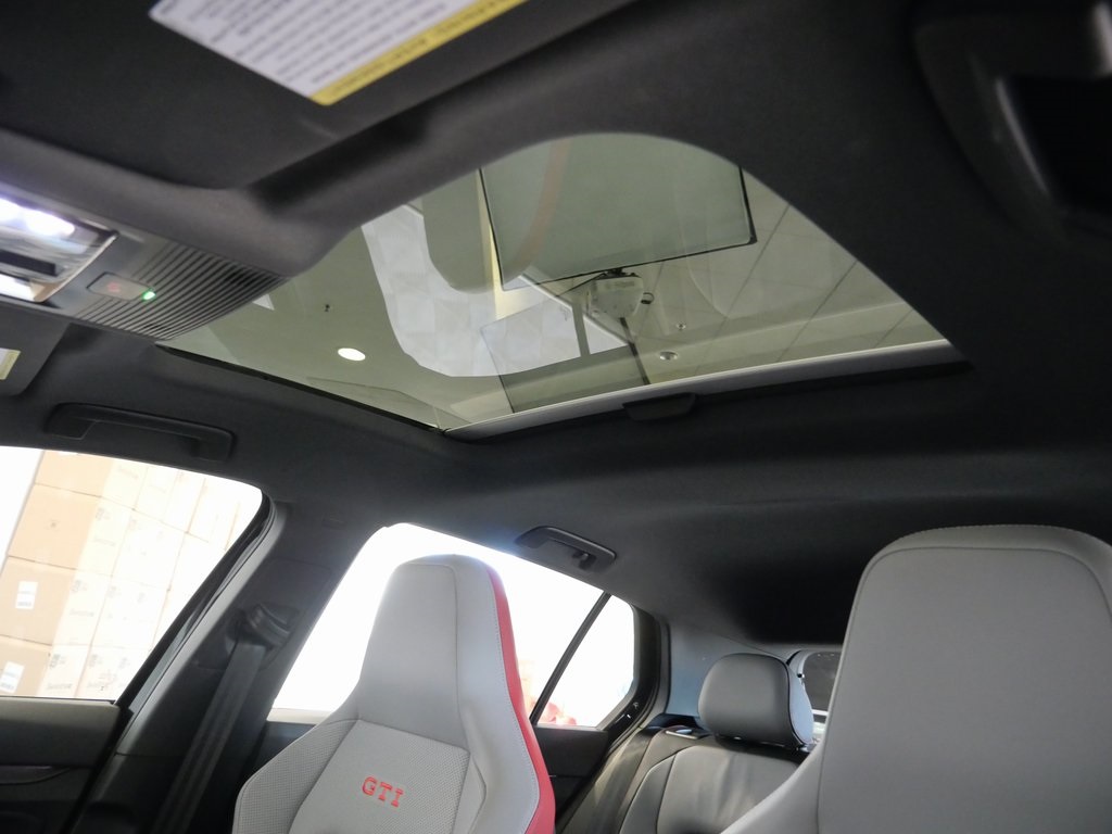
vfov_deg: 56.8
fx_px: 771
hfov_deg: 71.6
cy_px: 417
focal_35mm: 24
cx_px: 556
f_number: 3.5
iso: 3200
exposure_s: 1/40
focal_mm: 12
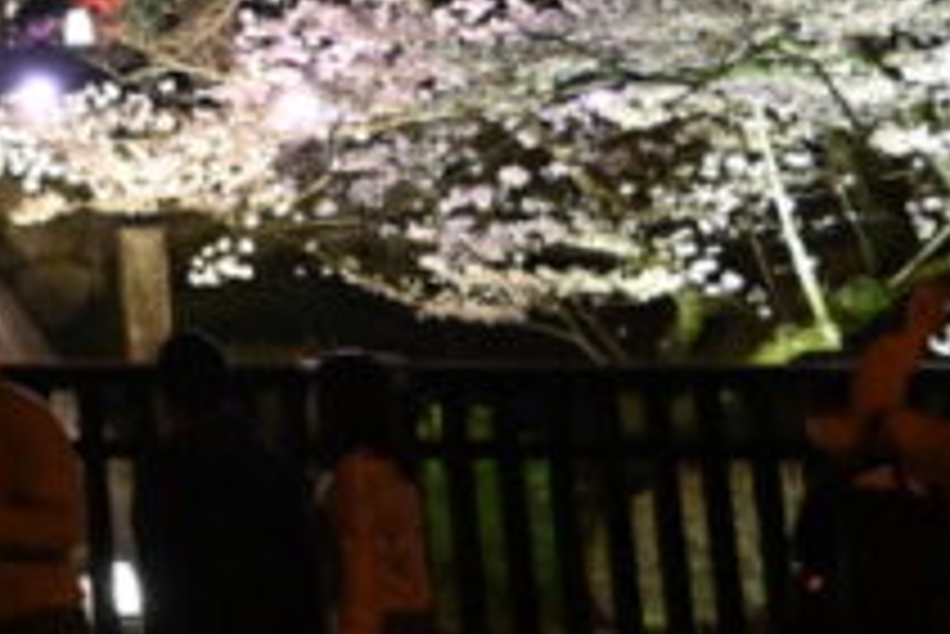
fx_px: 4289
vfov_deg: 8.2
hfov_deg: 10.8
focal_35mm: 162
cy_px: -526
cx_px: -1319
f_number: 4.8
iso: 5600
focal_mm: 33.5
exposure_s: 1/60
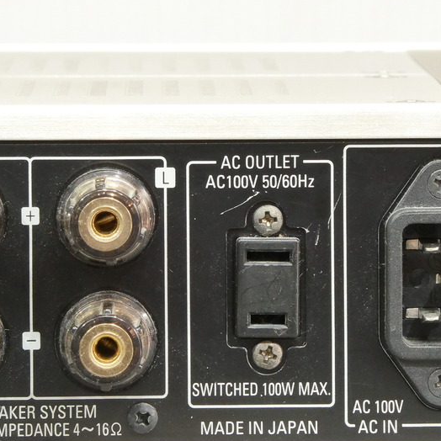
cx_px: 200
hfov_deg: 4.3
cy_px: 281
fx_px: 5837
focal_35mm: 405
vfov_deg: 4.3
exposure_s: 1/5
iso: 400
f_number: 6.3
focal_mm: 44.8
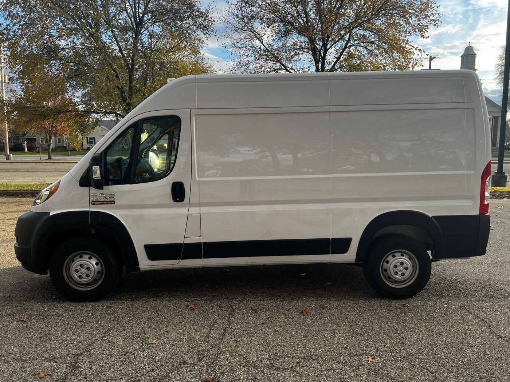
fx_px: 383
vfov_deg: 53.1
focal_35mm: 26
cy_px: 191
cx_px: 255
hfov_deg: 67.3
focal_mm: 5.7
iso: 50
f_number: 1.5
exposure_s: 1/466
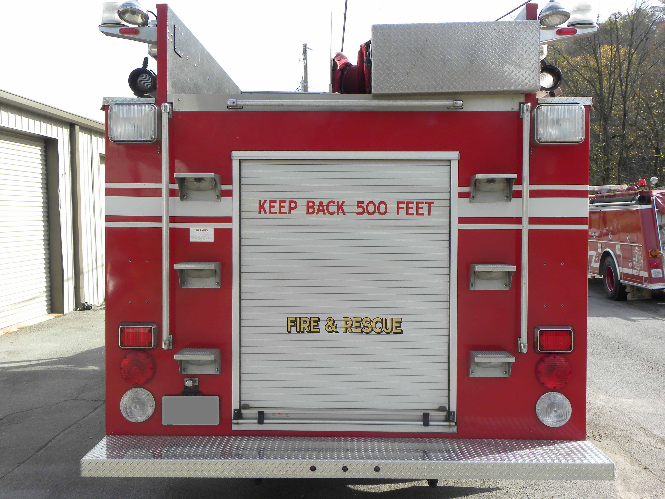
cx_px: 332
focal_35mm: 41
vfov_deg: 35.1
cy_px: 250
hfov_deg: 45.8
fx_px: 788
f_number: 4.5
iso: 64
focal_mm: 7.3
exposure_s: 1/170
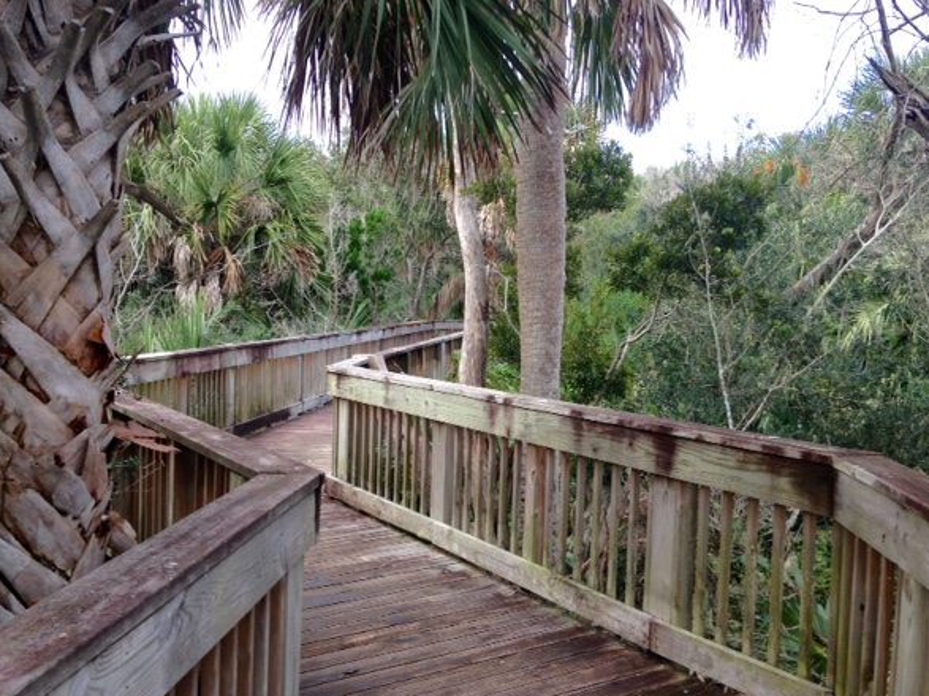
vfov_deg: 39.6
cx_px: 468
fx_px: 966
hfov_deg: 51.4
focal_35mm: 36
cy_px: 378
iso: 50
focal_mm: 4.12
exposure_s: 1/252
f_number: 2.4
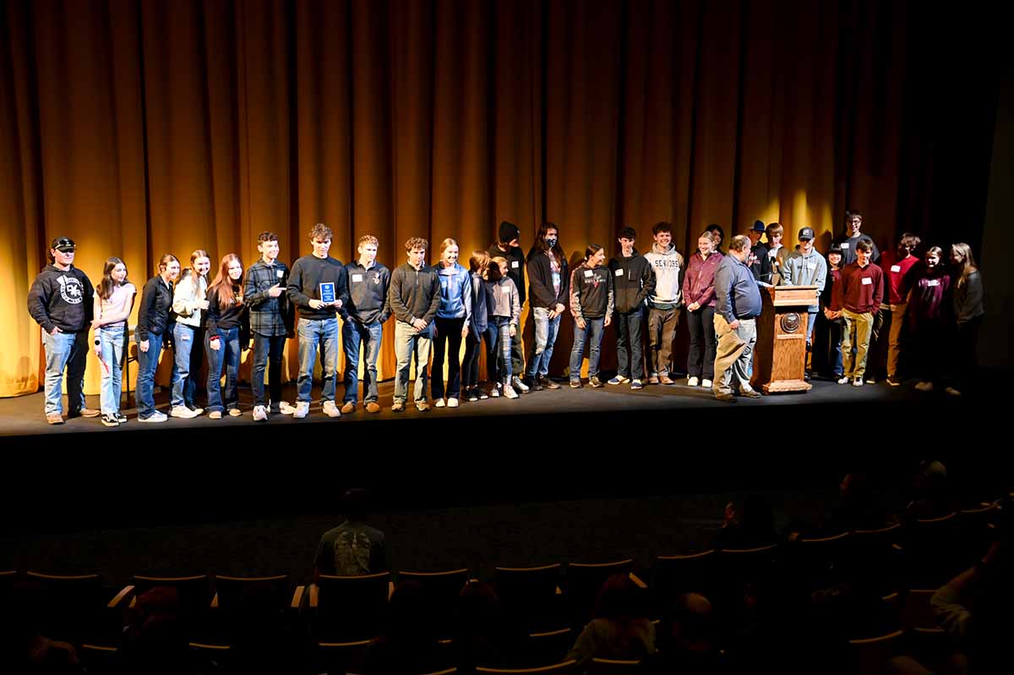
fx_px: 1266
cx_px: 507
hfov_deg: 43.6
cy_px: 338
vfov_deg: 29.8
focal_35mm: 45
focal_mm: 45
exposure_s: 1/20
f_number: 4.2
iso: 640
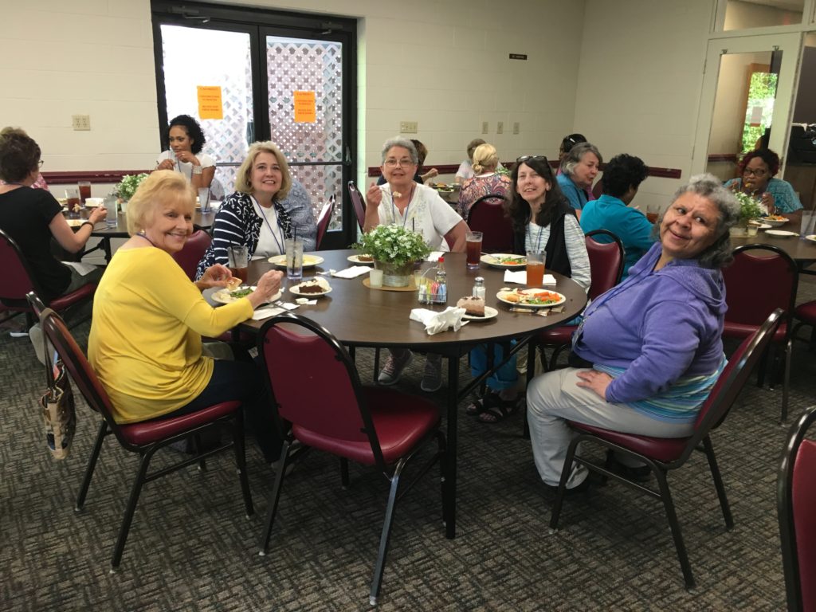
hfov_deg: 61.7
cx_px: 408
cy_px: 306
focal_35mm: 29
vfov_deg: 48.2
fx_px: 684
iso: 80
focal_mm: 4.15
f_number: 2.2
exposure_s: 1/30
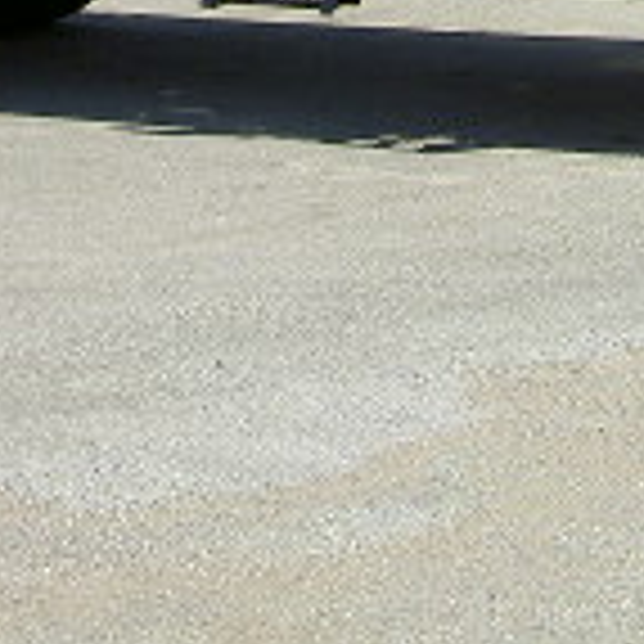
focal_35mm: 154
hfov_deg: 11.3
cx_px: 266
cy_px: -428
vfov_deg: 10.8
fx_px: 3241
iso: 50
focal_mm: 8
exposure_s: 1/500
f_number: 4.7
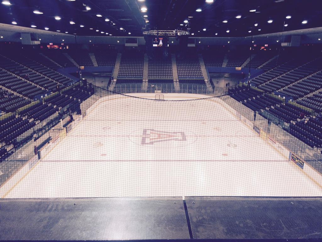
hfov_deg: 61.7
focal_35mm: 29
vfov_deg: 48.2
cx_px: 161
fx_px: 270
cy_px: 121
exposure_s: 1/30
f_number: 2.2
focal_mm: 4.15
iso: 40
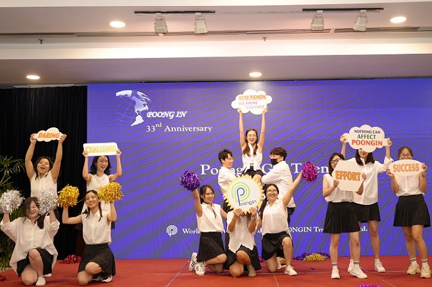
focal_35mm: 44
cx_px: 238
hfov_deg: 44.4
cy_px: 160
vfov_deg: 30.4
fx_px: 529
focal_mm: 34.1
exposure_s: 1/160
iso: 1600
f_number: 2.8
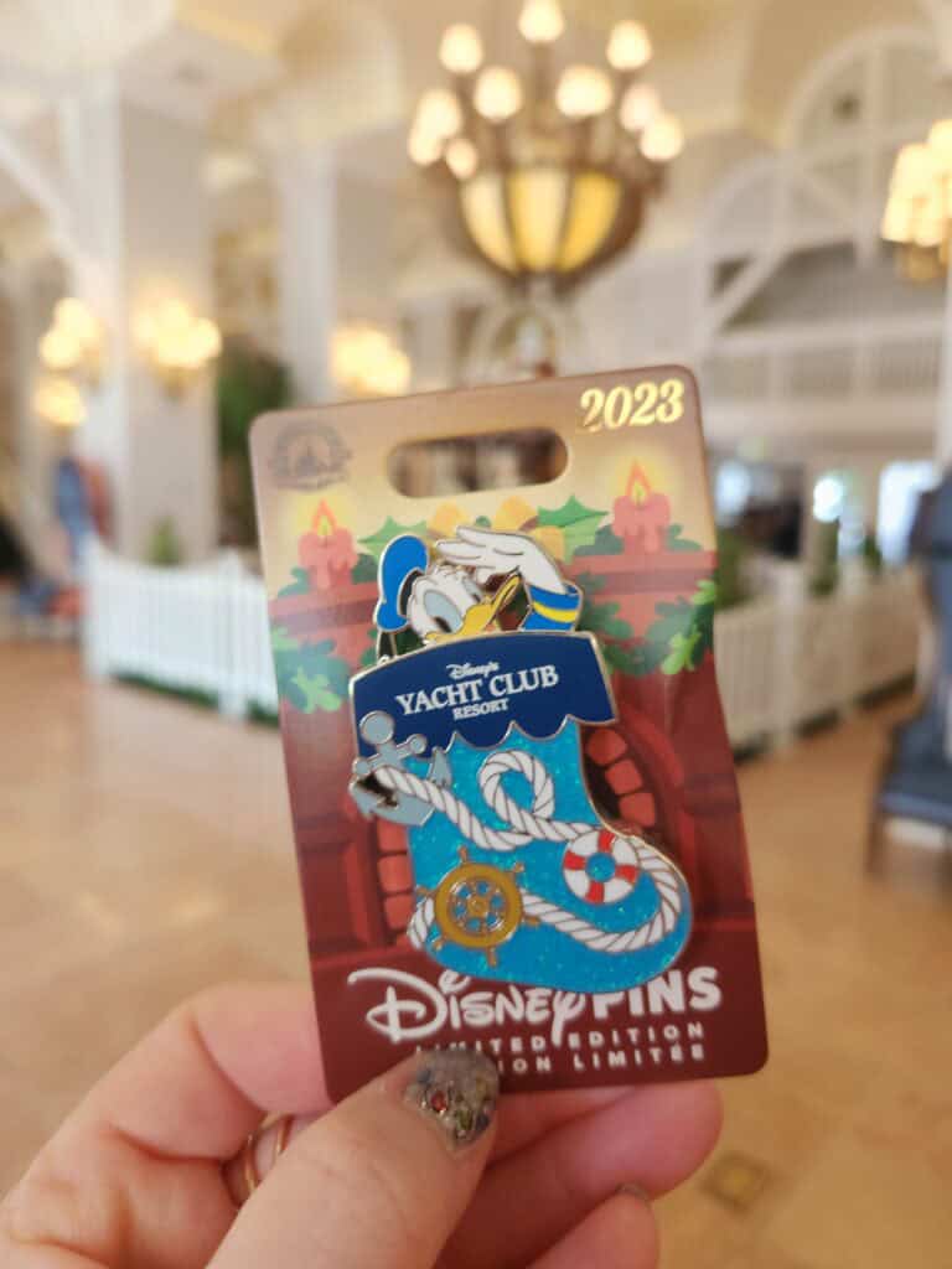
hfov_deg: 58.9
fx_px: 843
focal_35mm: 23
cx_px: 476
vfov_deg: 73.9
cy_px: 634
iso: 100
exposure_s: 1/60
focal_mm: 5.4
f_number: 1.8
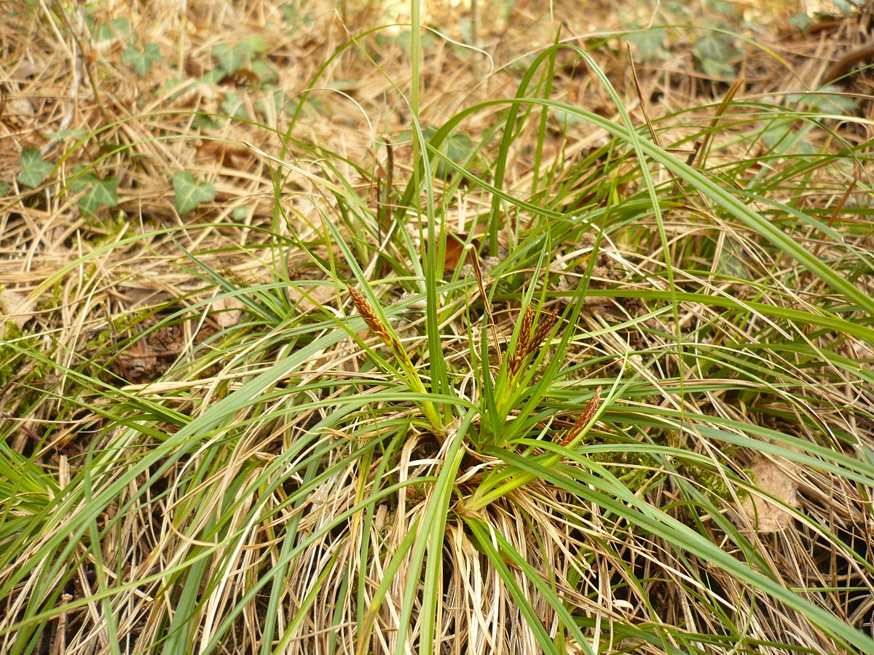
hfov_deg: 52.6
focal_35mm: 35
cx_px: 437
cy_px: 328
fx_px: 884
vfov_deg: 40.7
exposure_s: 1/40
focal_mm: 5.8
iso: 100
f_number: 2.8
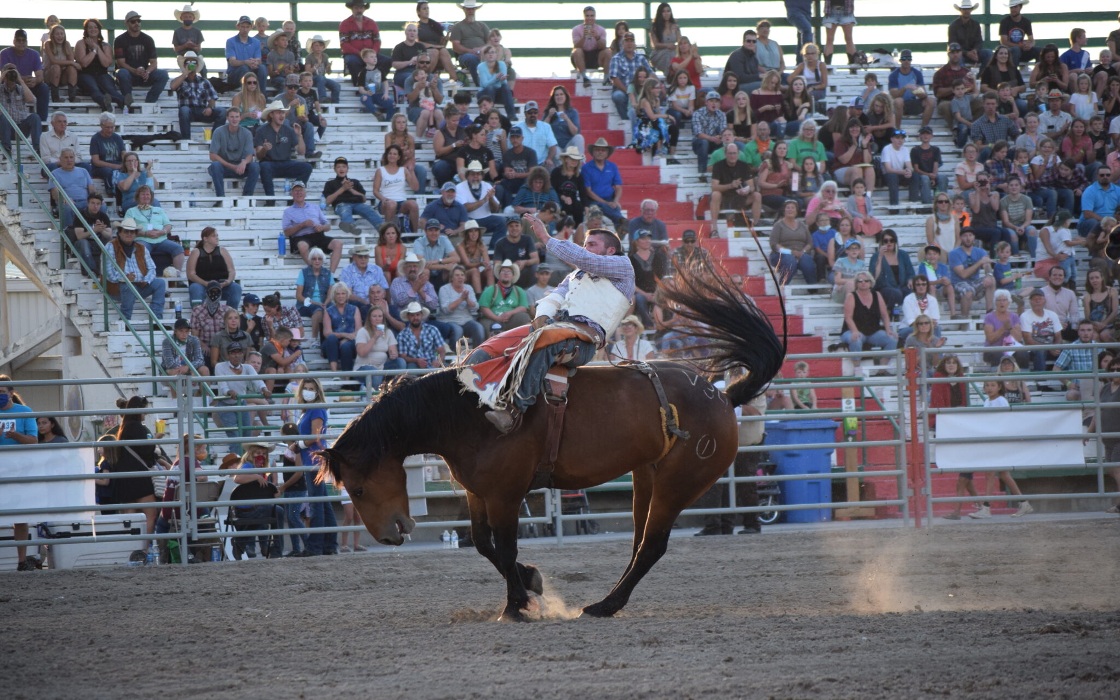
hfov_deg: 11.4
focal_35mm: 184
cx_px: 561
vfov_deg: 7.1
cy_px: 357
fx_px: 5616
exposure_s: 1/800
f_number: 4.8
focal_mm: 120
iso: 800
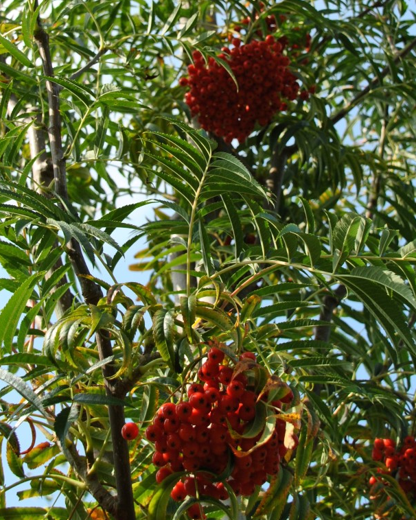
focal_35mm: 75
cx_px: 207
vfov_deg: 24.9
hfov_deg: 20.4
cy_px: 92
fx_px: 1155
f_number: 5.6
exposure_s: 1/640
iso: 200
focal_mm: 25
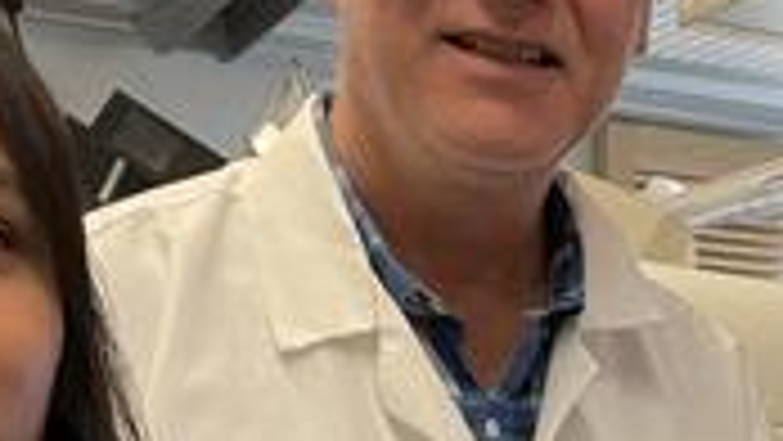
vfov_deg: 10.2
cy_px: 704
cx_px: 972
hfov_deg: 17.8
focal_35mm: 114
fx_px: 2368
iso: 160
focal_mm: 4.2
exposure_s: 1/60
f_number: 1.6
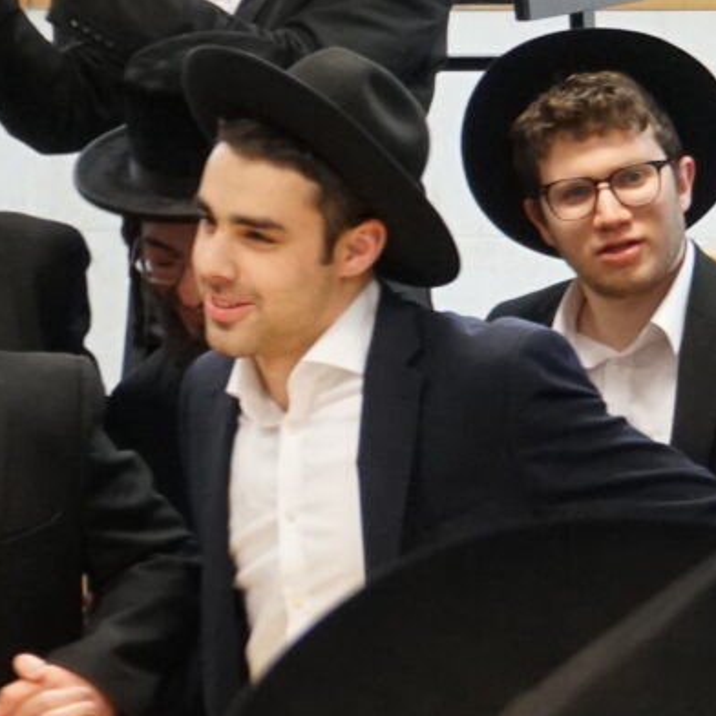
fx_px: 6430
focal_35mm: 275
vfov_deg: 6.4
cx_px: 1016
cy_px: 492
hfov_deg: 6.3
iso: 1250
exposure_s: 1/90
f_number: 4.5
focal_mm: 33
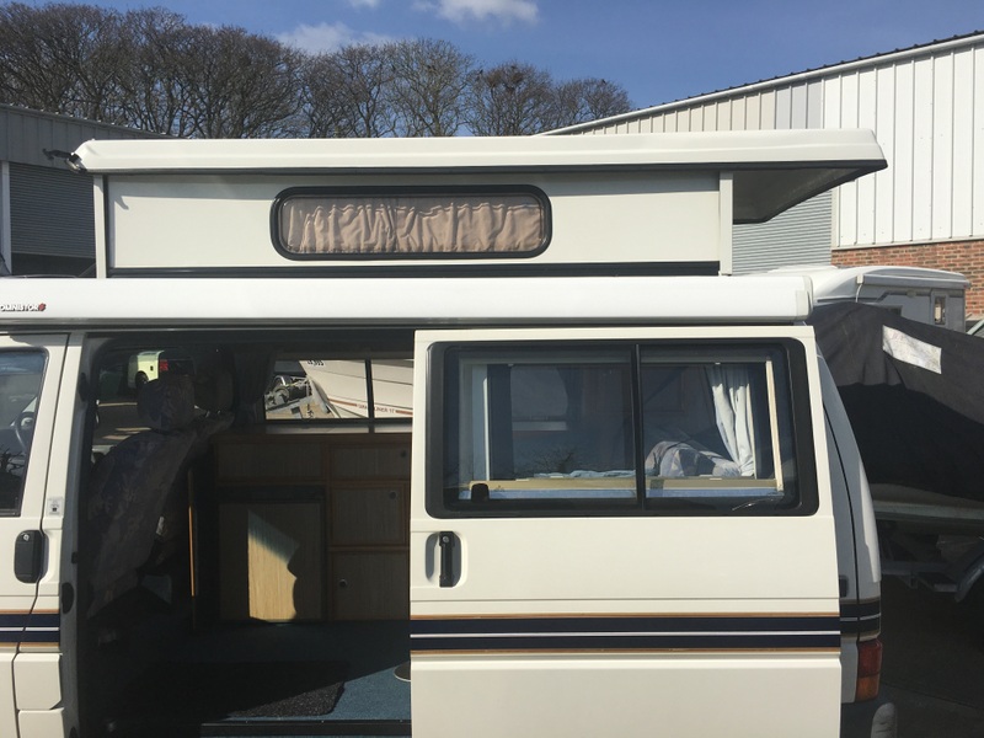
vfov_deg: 48.2
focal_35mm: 29
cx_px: 492
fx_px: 824
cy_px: 369
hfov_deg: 61.7
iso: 25
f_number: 2.2
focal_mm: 4.15
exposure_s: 1/3205
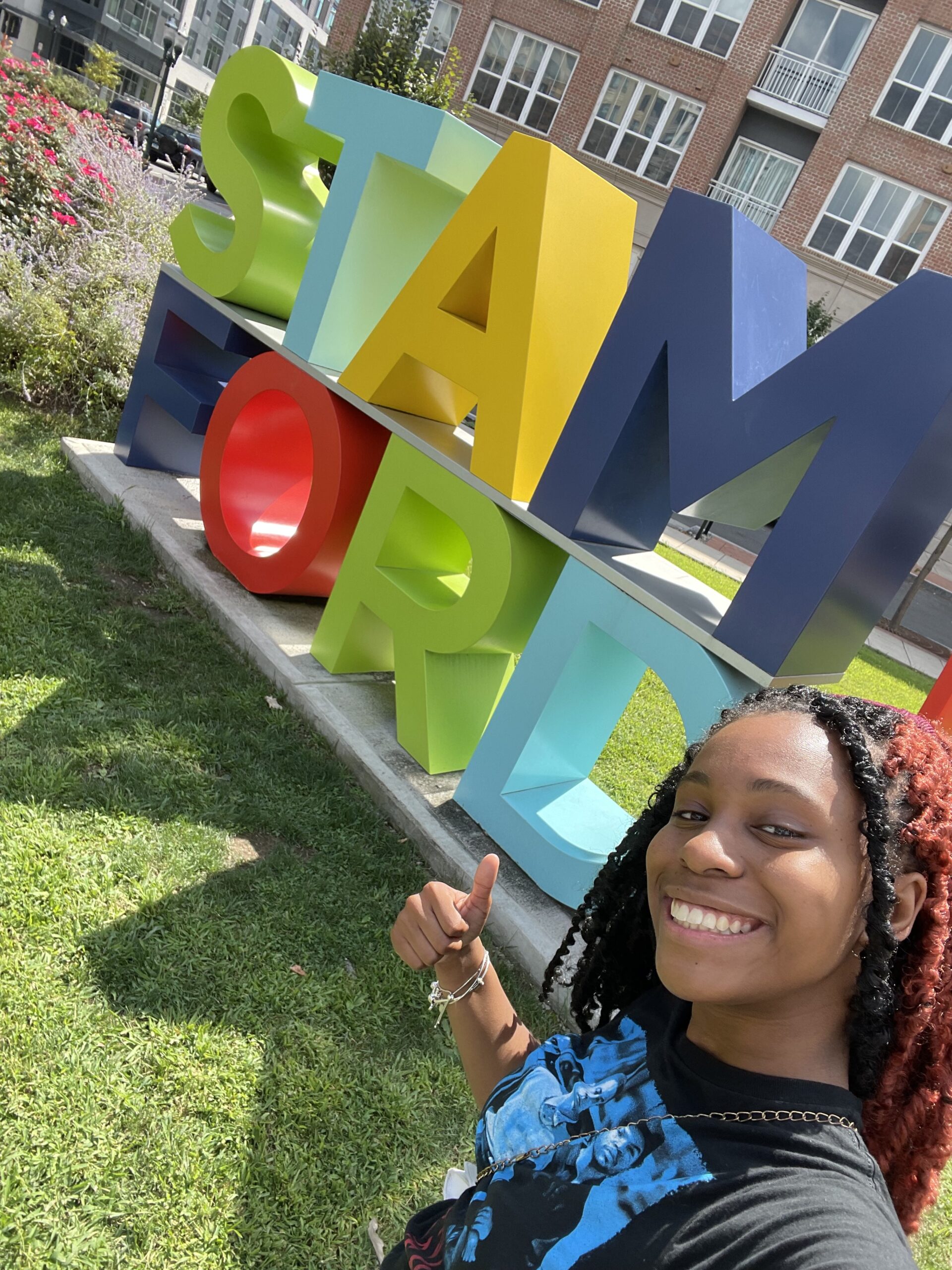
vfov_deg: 73.9
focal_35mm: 23
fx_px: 843
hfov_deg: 58.9
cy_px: 635
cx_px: 476
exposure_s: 1/292
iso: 25
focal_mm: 2.71
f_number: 2.2
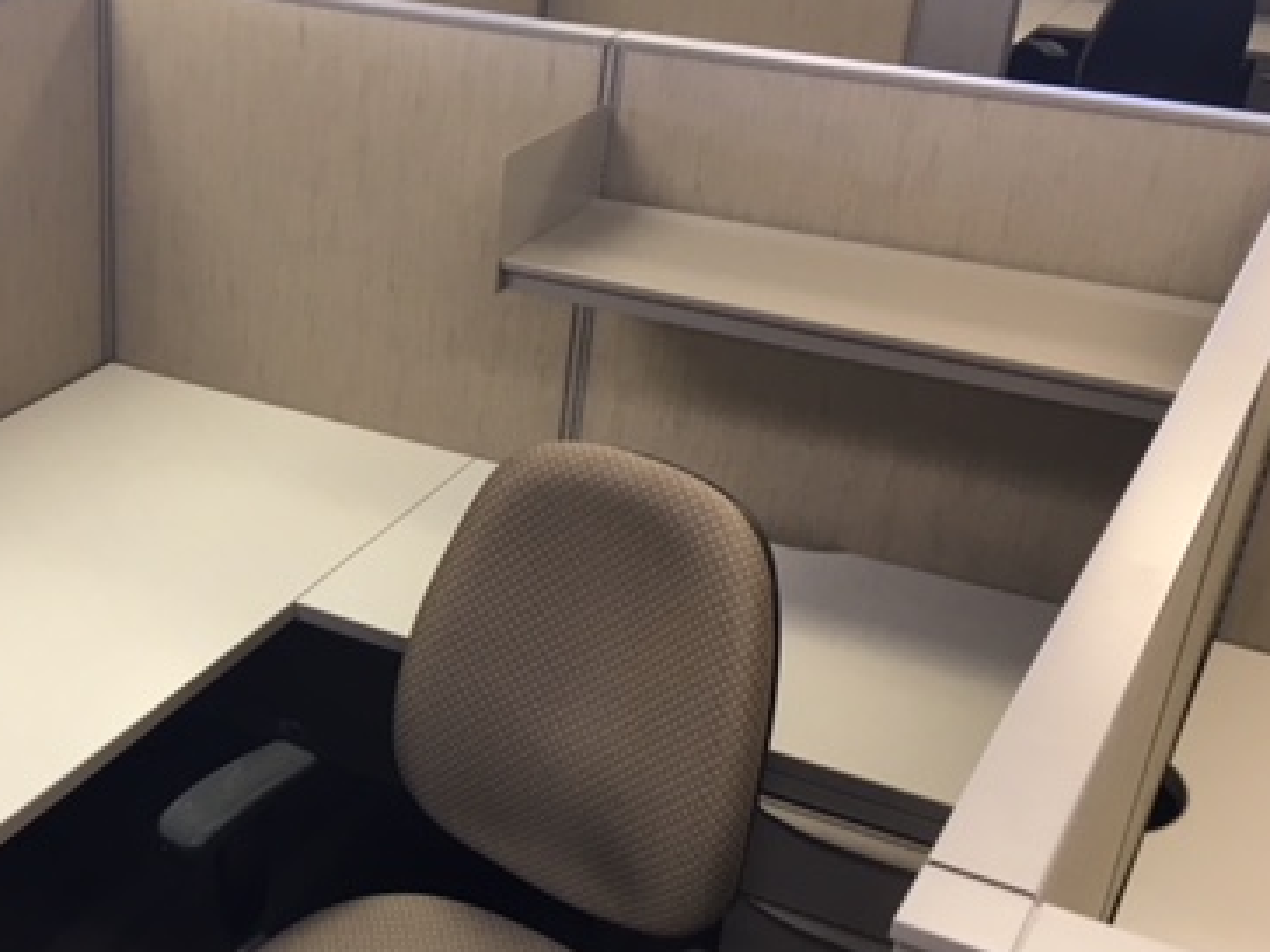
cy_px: 628
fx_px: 1871
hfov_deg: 36.2
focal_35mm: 51
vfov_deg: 28.4
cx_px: 248
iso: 80
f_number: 2.2
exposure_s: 1/30
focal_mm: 4.15
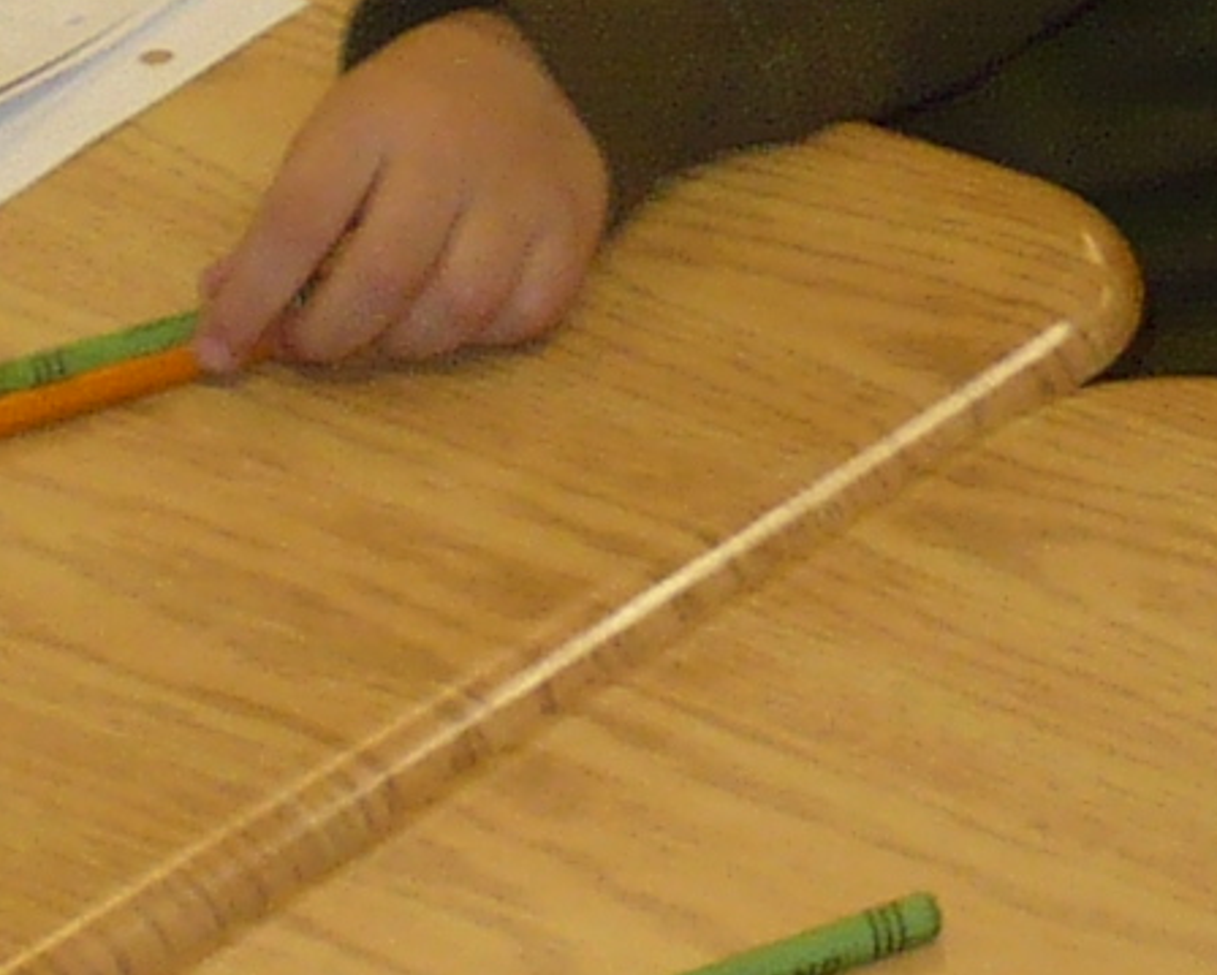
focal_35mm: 234
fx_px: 8434
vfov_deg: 6.2
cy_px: -1733
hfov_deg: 8.0
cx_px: 2236
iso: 100
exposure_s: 1/30
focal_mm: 5.8
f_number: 2.8
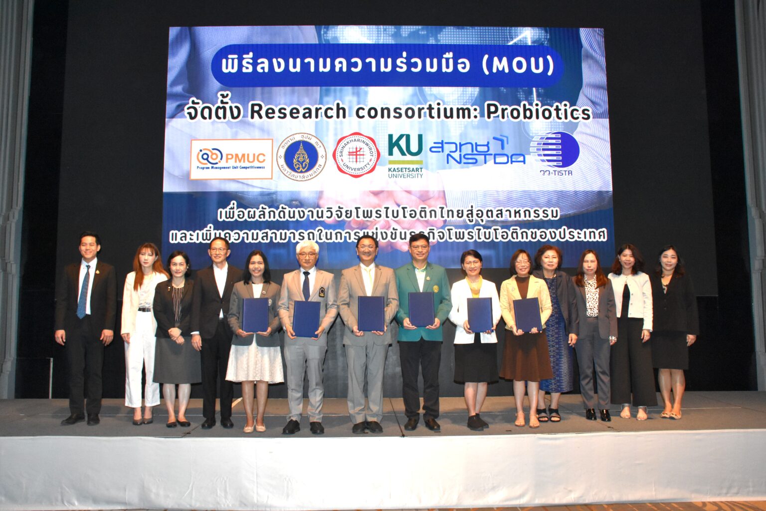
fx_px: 638
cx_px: 383
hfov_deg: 61.9
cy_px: 256
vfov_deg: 43.6
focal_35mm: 30
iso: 4000
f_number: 7.1
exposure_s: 1/200
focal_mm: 20
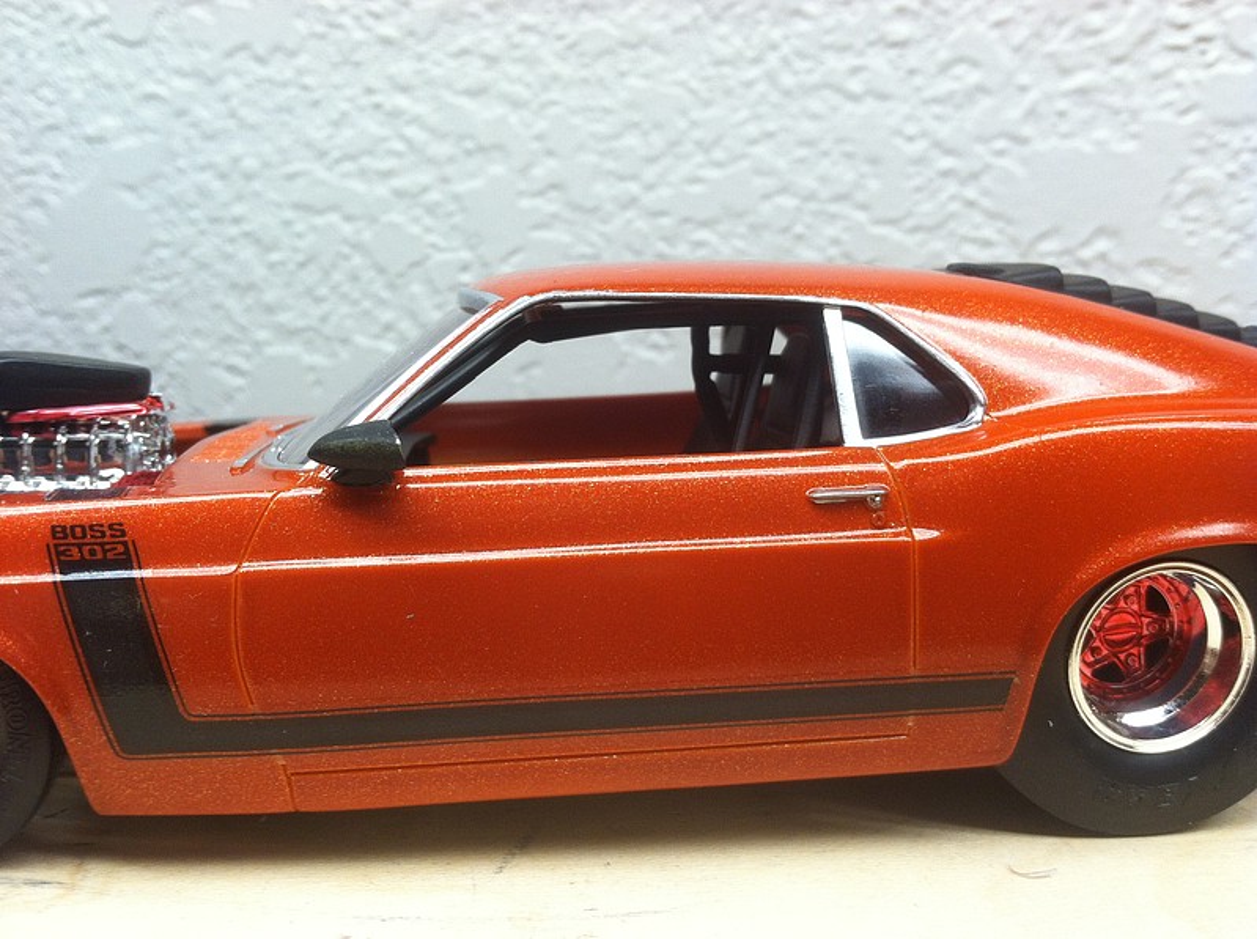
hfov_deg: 52.7
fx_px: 1269
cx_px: 628
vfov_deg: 40.6
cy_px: 470
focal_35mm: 35
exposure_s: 1/30
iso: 80
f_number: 2.8
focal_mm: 3.85
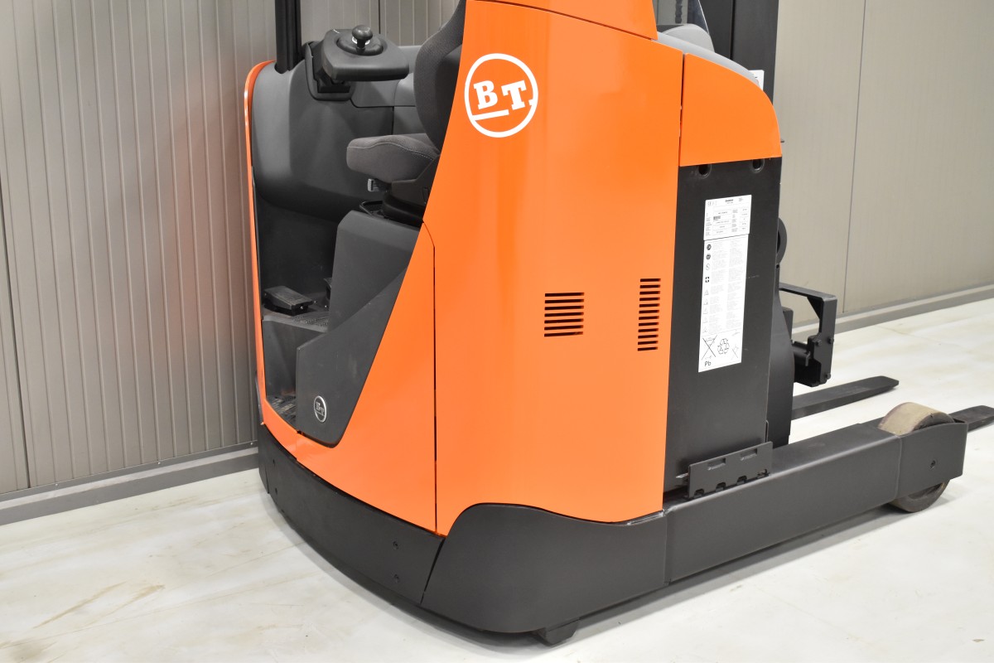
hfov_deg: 43.6
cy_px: 332
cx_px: 497
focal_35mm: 45
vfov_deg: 29.9
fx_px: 1242
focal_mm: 30
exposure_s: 1/20
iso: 1600
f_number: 5.6
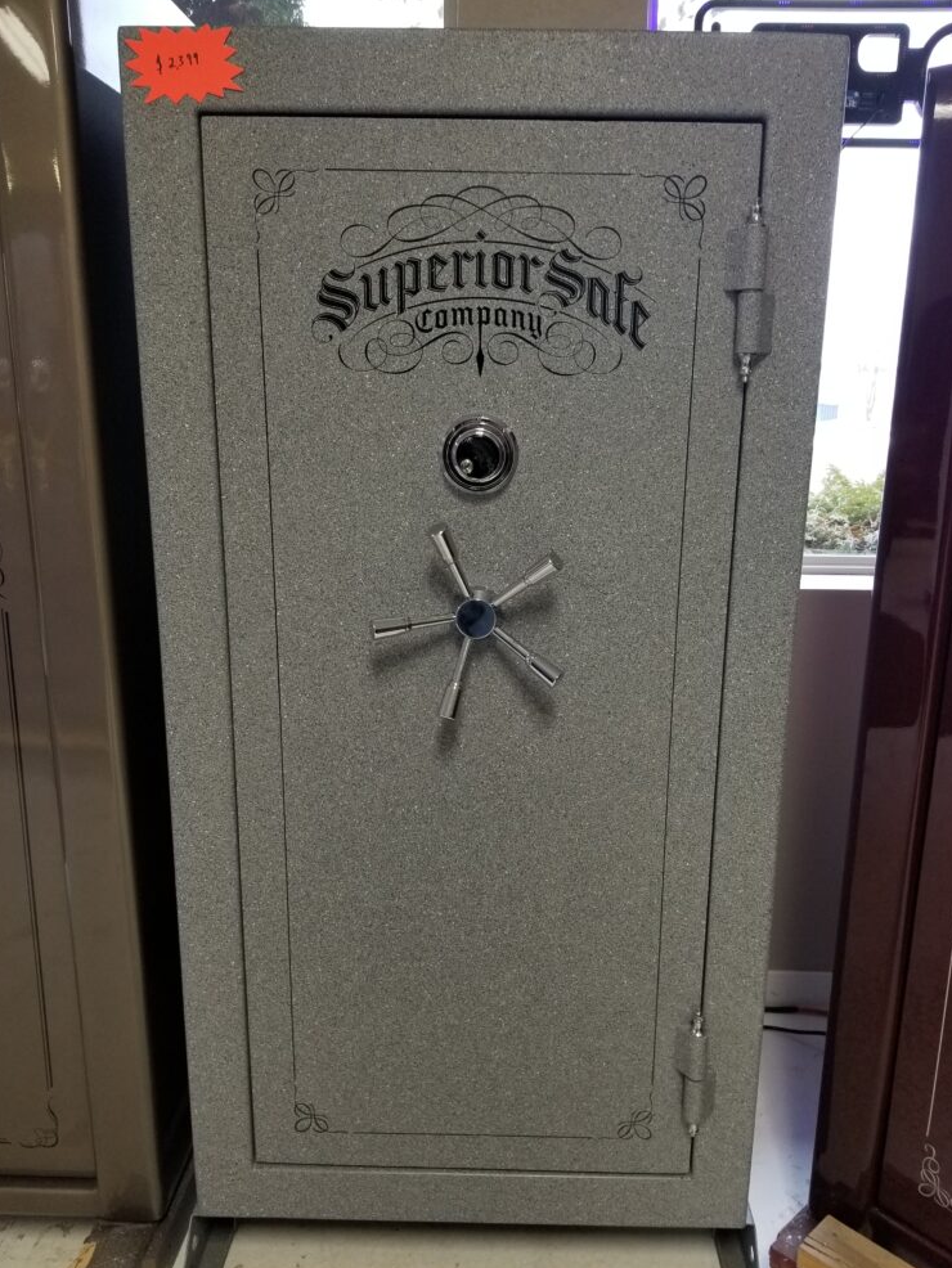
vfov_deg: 65.3
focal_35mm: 27
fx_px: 990
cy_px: 613
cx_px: 485
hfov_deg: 51.4
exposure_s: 1/60
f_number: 1.7
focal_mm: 4.3
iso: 125
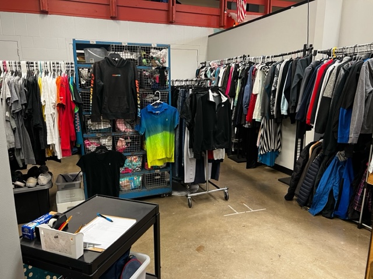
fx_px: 280
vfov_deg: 53.1
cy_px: 140
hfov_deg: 67.3
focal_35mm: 26
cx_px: 186
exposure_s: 1/60
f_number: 1.5
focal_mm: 5.7
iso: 200
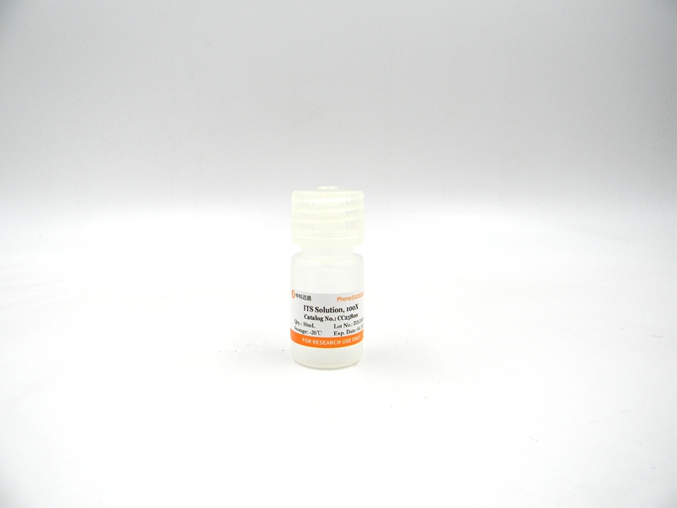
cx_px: 338
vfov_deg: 49.7
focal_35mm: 28
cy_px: 254
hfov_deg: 63.4
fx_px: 548
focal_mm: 5
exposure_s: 1/232
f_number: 3.5
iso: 80
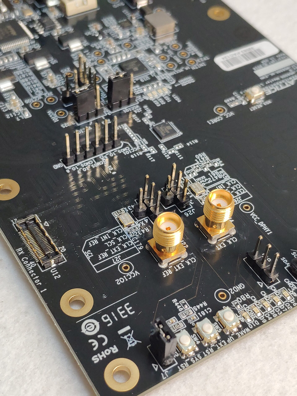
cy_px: 198
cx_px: 148
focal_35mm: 21
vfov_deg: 79.0
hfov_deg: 63.4
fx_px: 240
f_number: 1.8
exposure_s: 1/50
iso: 152
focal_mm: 4.22
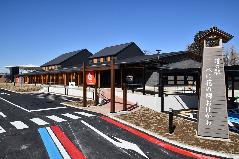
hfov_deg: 71.5
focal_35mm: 25
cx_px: 120
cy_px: 80
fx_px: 166
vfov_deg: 51.3
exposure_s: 1/400
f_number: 11
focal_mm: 17
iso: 100
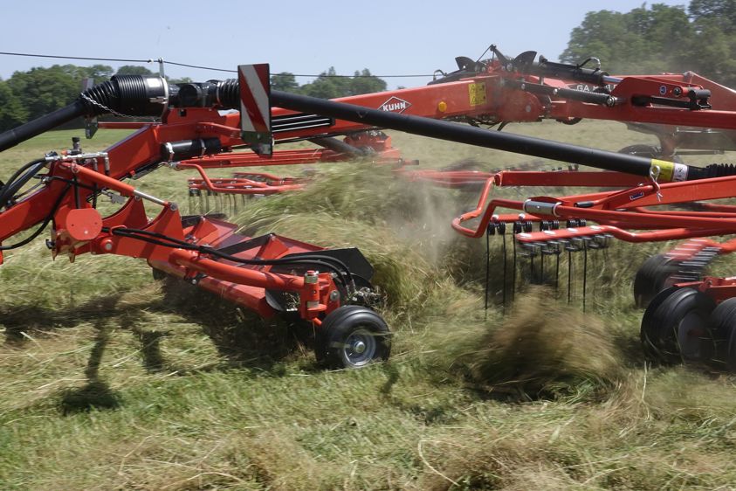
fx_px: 981
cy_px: 246
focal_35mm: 48
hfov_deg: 41.1
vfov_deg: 28.1
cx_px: 368
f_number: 11
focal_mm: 17.55
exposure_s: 1/80
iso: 100
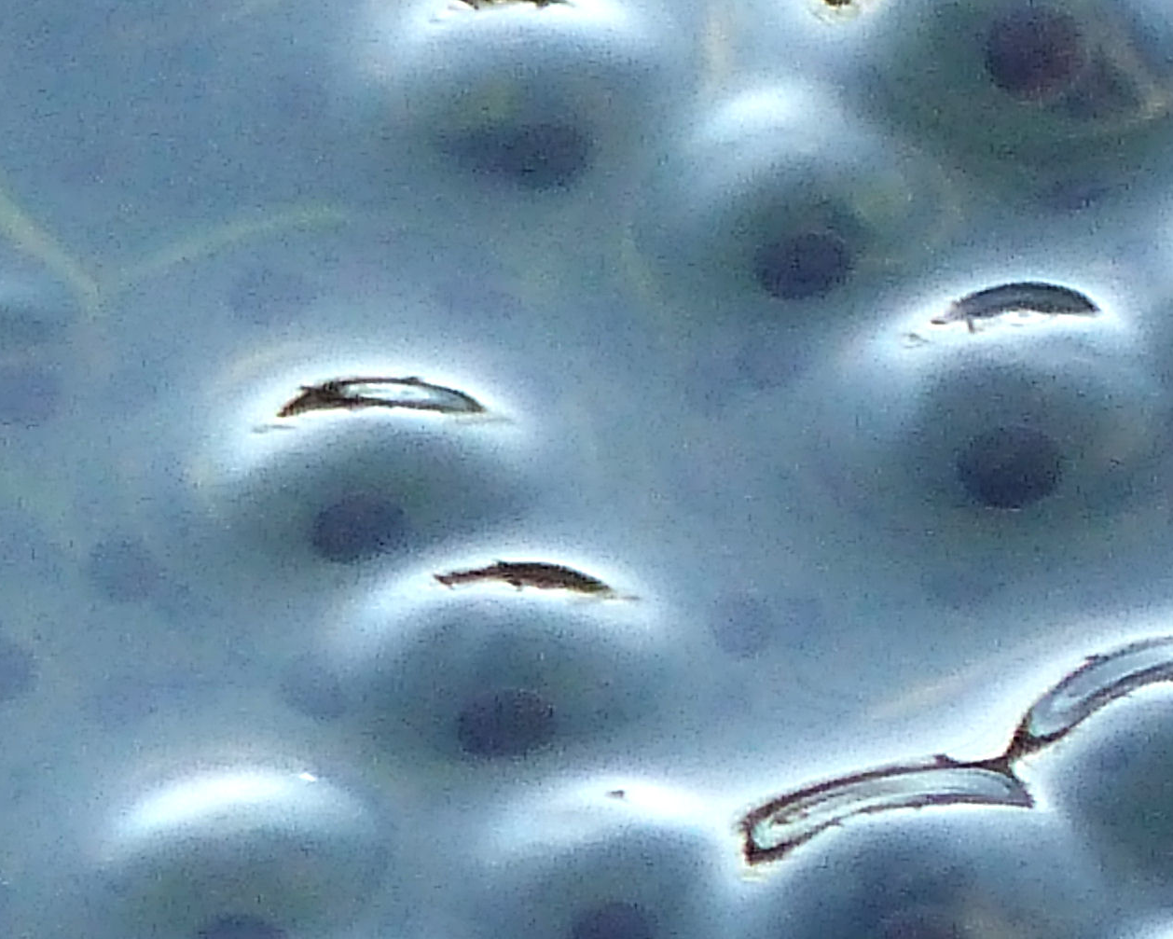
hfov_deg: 0.5
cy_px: 428
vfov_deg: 0.4
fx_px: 129279
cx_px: 1759
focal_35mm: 3723
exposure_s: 1/125
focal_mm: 108
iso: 320
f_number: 2.8
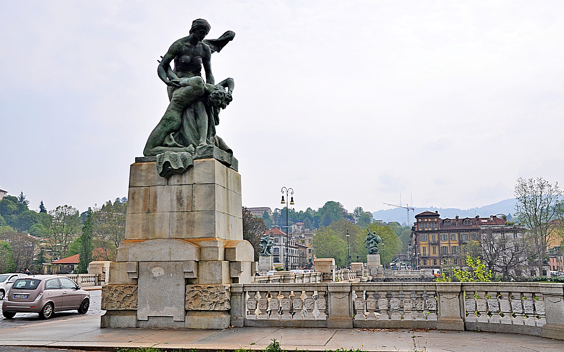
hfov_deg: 52.8
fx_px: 569
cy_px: 169
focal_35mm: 37
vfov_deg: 34.4
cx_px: 281
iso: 200
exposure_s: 1/500
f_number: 11
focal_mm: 24
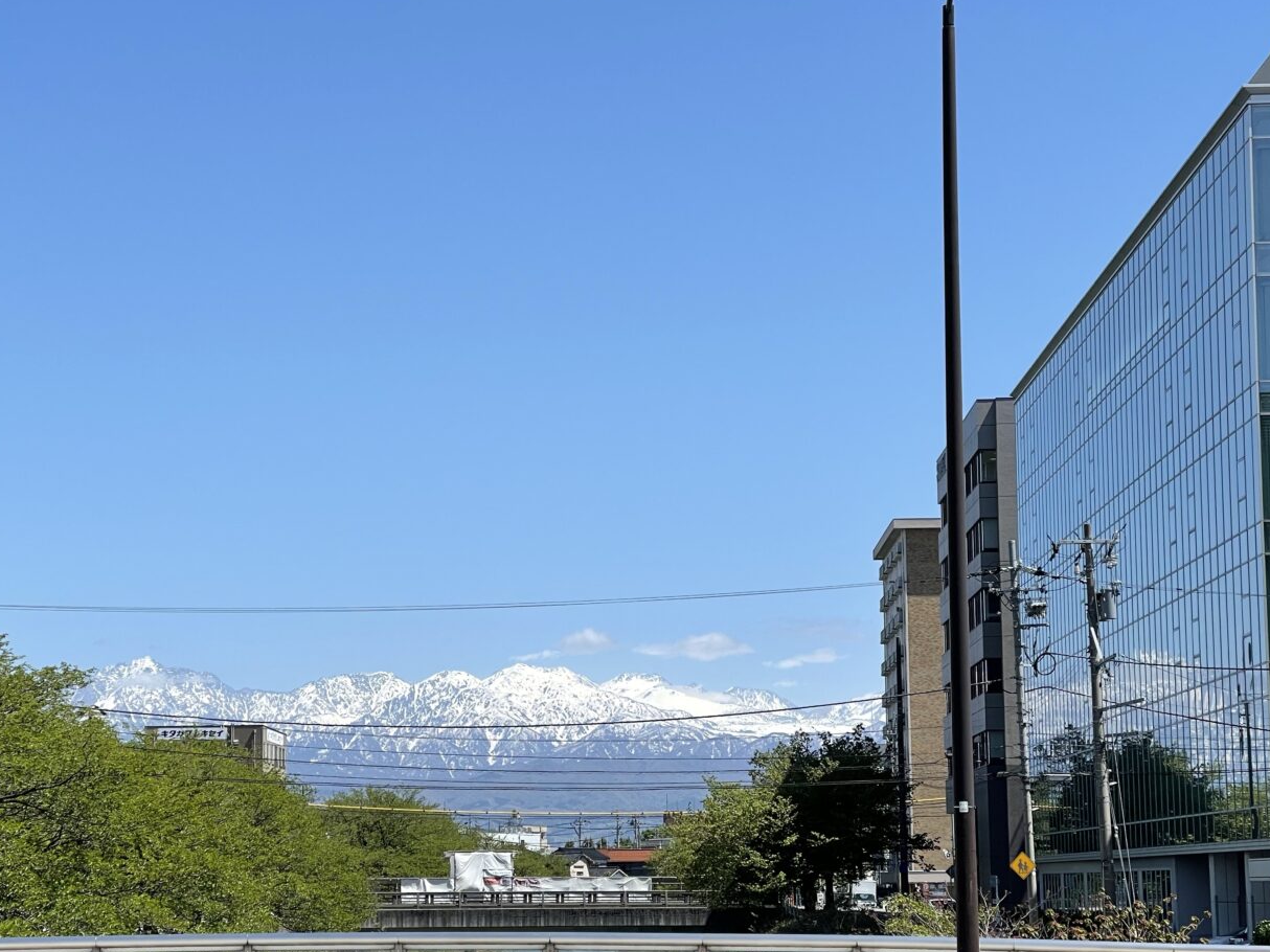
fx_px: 2971
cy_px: 538
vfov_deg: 18.2
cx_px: 527
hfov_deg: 24.1
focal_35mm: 81
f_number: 2.2
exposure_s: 1/1672
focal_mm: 7.5
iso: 20
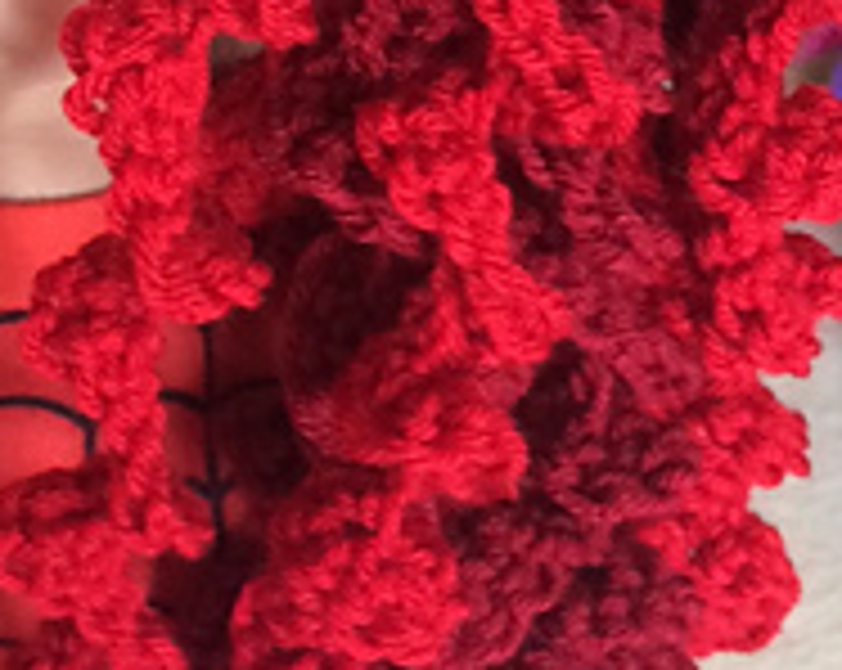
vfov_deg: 15.6
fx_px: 2413
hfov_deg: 19.1
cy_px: 9
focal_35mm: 97
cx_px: -45
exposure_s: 1/30
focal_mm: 4.15
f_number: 2.2
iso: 200
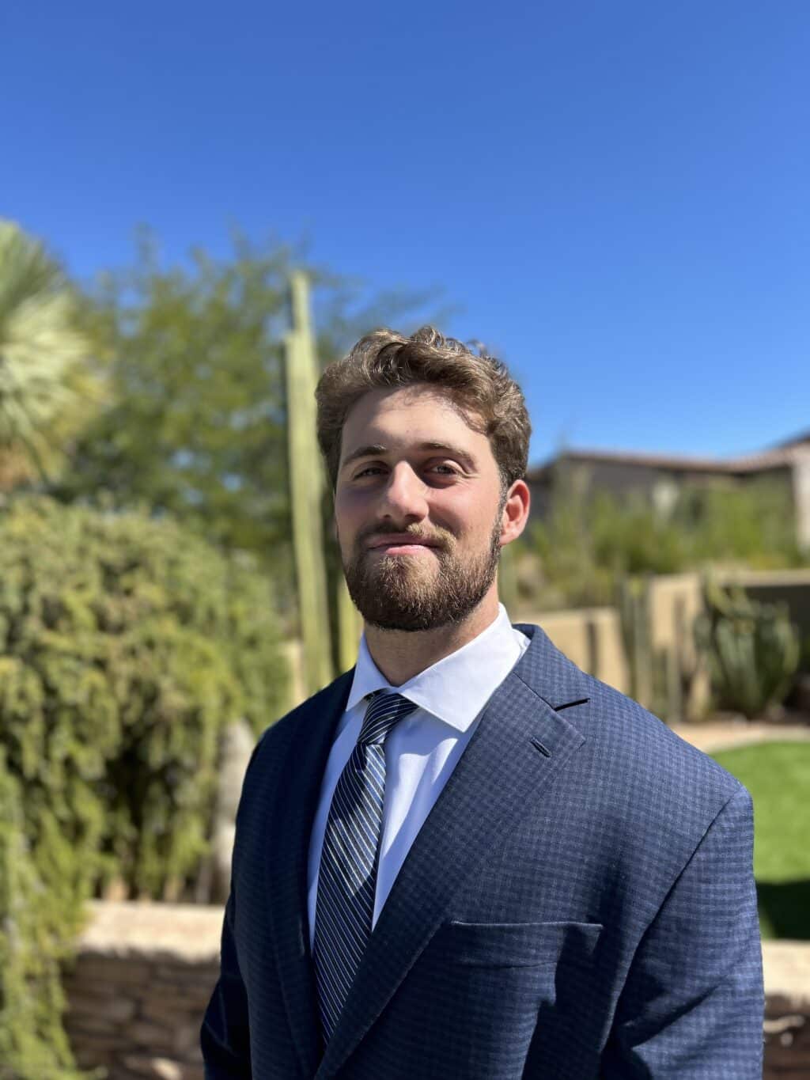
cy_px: 540
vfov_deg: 67.3
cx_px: 405
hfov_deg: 53.1
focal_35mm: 26
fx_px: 811
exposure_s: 1/2841
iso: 50
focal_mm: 5.7
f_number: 1.5
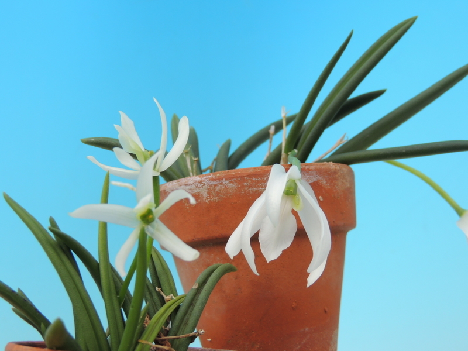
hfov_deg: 27.8
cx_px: 234
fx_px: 946
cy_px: 176
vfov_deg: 21.0
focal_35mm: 70
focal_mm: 12.4
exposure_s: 1/60
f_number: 3.9
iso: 110
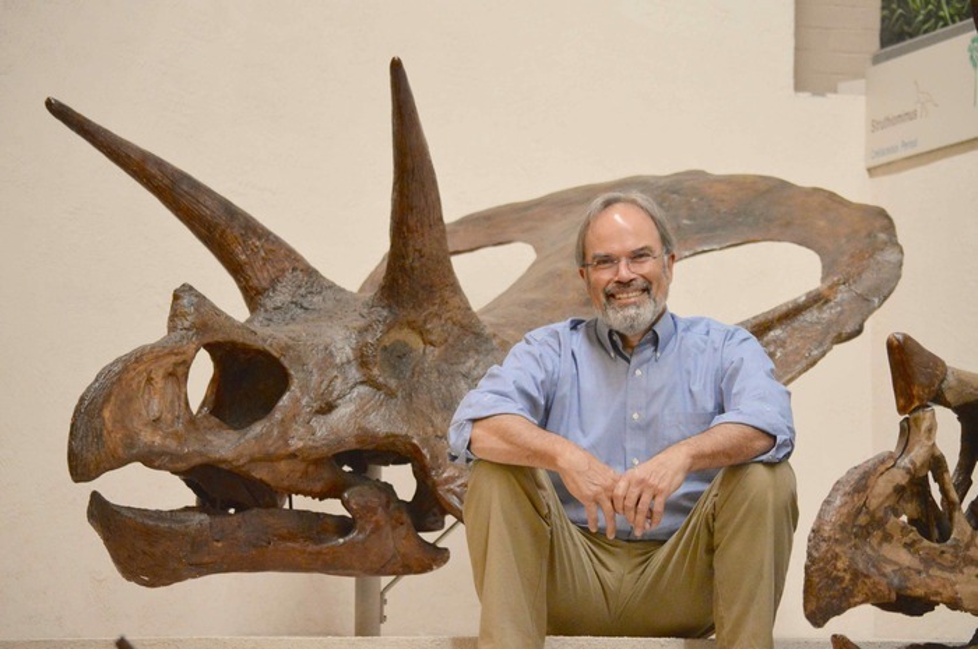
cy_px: 324
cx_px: 489
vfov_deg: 11.4
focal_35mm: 120
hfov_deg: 17.1
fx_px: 3256
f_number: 4.2
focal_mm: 80
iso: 3200
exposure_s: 1/50
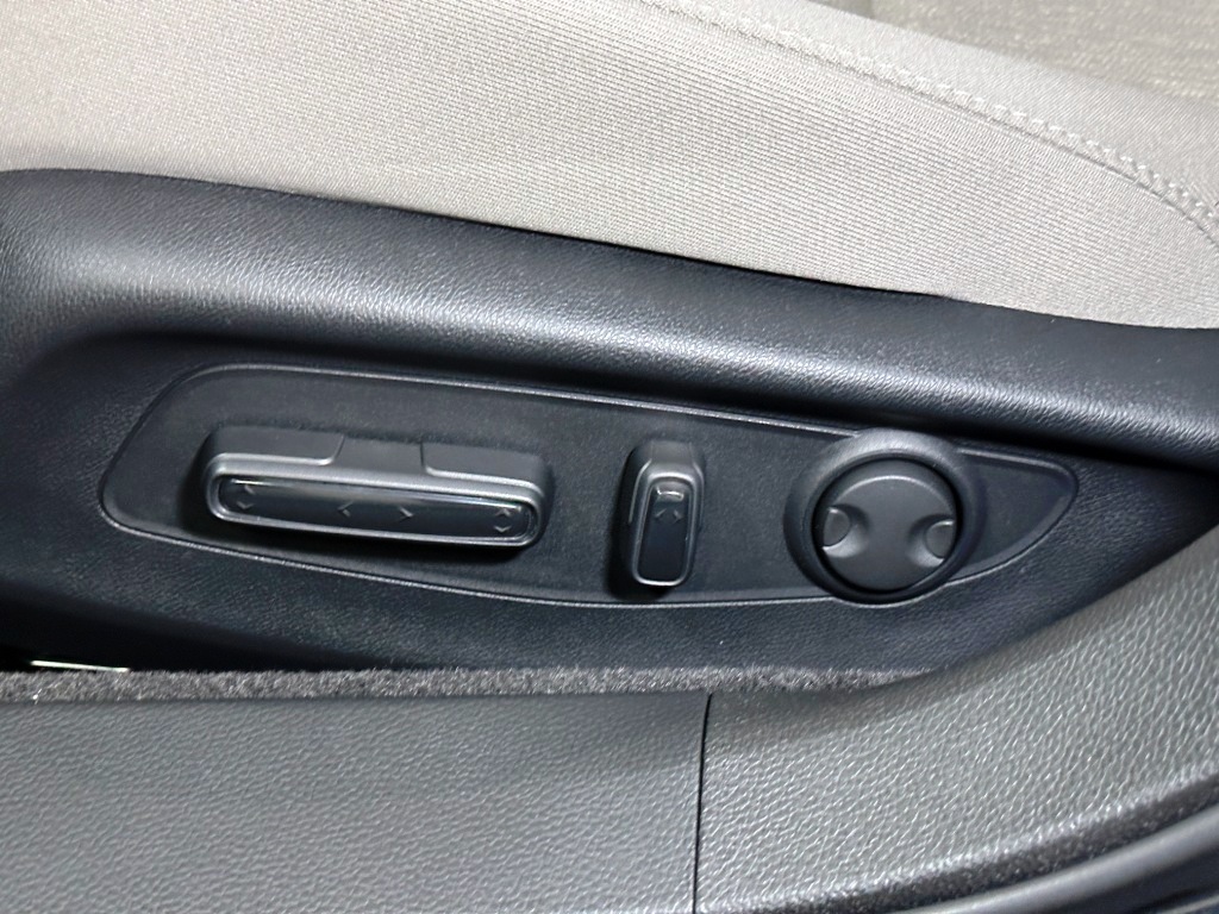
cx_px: 610
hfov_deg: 39.7
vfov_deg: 30.3
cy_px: 457
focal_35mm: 48
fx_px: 1690
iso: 500
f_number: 1.78
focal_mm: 6.86
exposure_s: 1/40
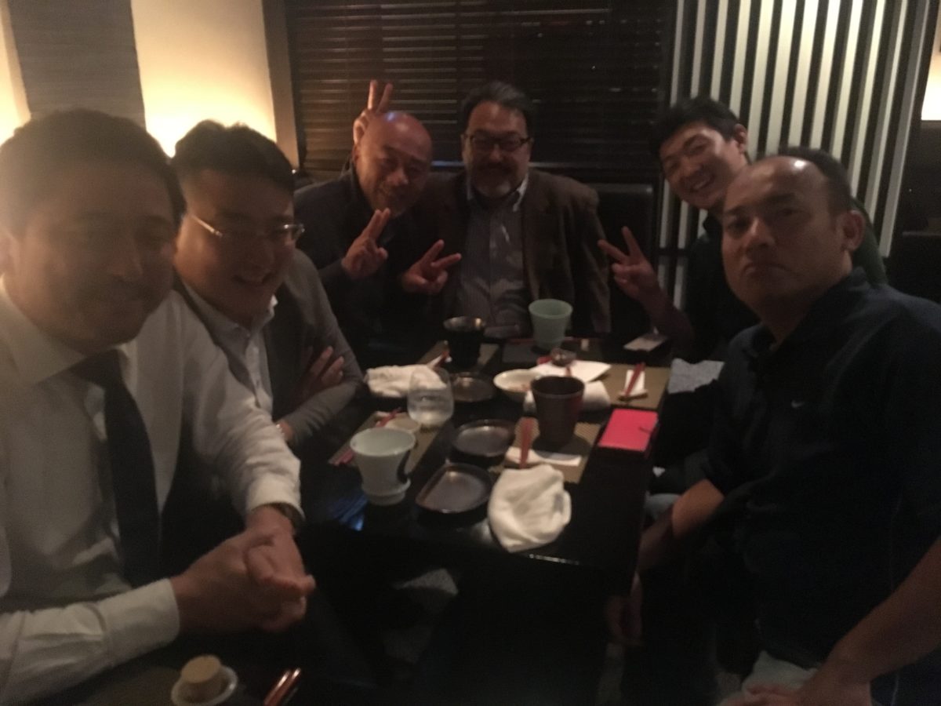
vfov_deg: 48.2
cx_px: 470
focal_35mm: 29
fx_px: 788
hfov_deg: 61.7
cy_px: 353
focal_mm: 4.15
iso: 1250
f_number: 2.2
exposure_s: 1/17
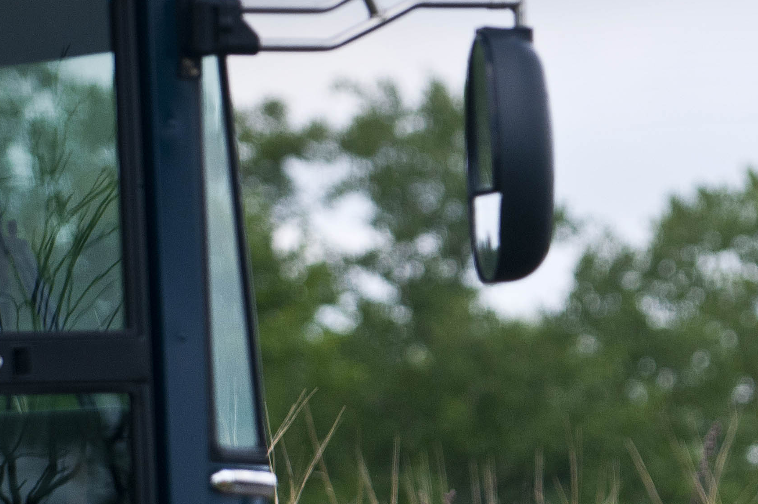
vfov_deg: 2.4
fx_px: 12027
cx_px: 759
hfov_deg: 3.6
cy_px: 524
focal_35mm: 572
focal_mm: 150
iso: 200
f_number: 2.8
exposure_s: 1/2500
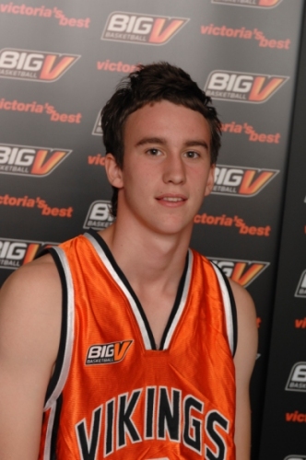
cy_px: 230
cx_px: 153
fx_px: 1189
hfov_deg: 14.7
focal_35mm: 93
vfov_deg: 21.9
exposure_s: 1/125
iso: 400
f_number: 7.1
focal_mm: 62
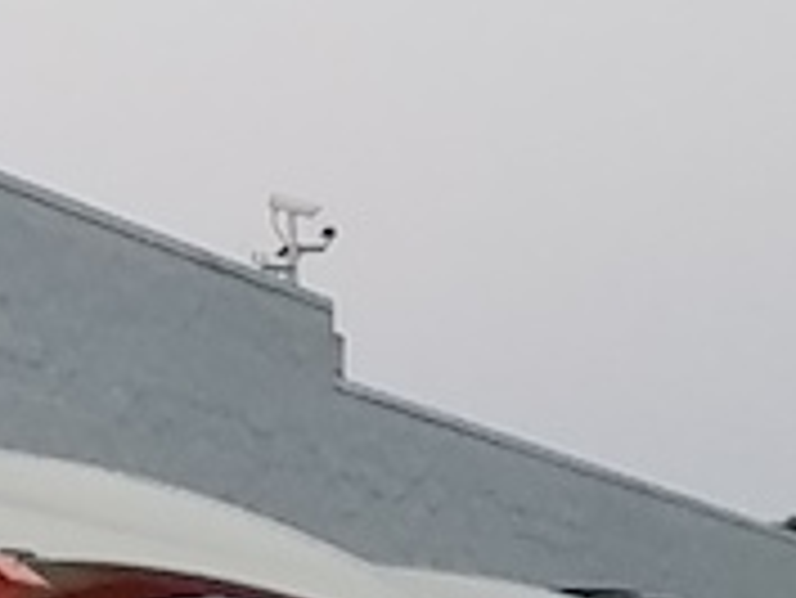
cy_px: 567
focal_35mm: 154
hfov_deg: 10.9
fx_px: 3544
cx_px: -1124
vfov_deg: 9.6
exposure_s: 1/60
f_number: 1.7
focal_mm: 4.2
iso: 100
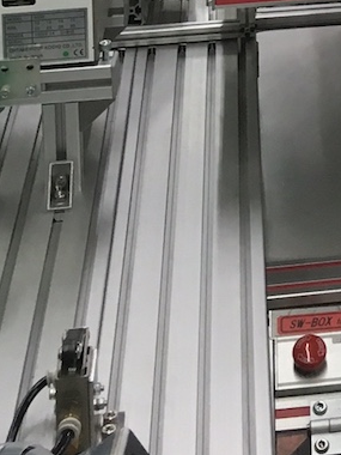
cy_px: -405
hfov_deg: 11.4
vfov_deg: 14.0
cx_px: 572
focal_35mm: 122
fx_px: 1602
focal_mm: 4.15
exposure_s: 1/33
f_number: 2.2
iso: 64
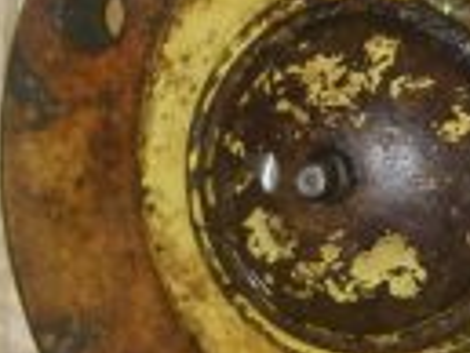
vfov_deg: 11.2
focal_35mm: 132
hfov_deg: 14.4
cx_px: 598
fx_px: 1794
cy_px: 44
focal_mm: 6.3
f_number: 3.3
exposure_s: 1/40
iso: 200
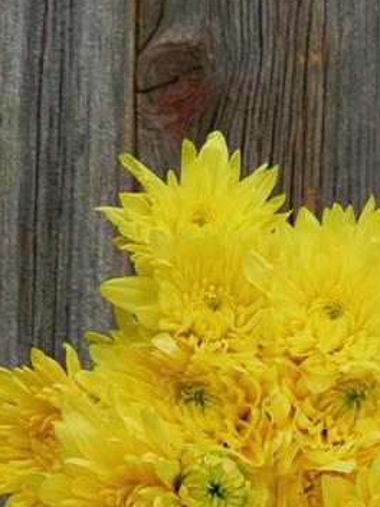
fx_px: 1054
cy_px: 437
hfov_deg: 20.4
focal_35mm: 72
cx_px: 253
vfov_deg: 26.3
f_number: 4
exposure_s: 1/60
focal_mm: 6.7
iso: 160
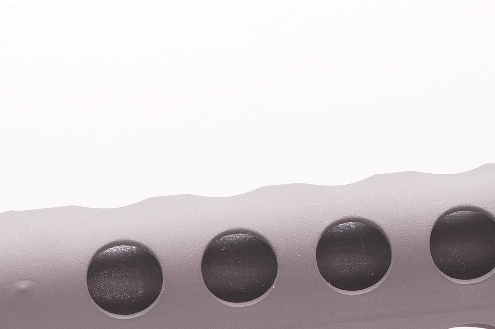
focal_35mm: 270
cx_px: 186
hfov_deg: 7.6
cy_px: 377
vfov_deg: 5.1
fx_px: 3703
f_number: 5.6
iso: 1000
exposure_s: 1/125
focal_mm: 59
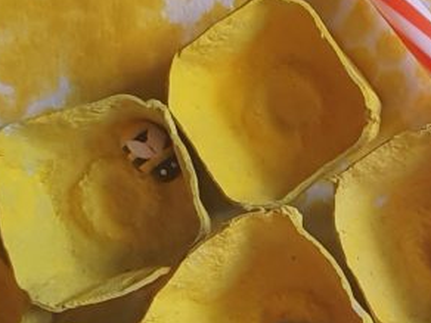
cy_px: 431
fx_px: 1706
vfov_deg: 10.6
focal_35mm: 137
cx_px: 1020
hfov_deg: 11.8
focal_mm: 4.32
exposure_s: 1/100
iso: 125
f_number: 2.4
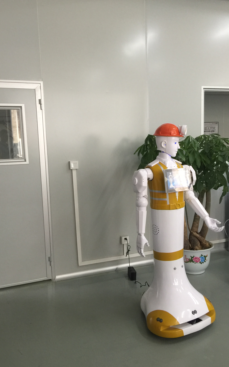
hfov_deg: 40.6
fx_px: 310
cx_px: 112
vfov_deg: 61.2
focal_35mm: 31
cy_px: 185
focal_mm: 4.15
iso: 80
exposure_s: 1/17
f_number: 2.2
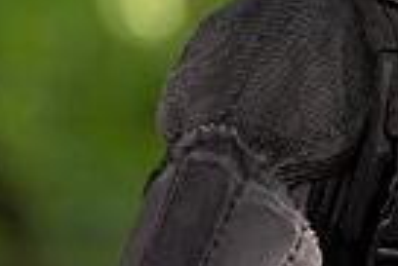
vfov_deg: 2.1
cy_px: -79
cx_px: 524
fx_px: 7138
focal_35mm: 645
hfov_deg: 3.2
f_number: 2.8
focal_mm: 175
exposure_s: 1/125
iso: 640
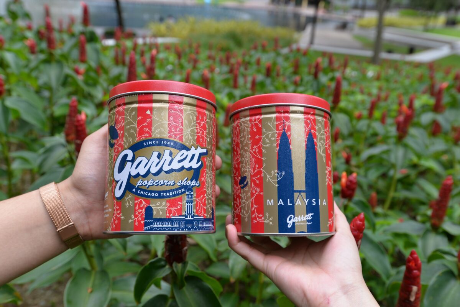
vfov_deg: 37.9
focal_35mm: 35
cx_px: 230
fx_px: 447
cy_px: 154
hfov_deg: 54.4
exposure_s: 1/200
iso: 200
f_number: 7.1
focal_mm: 35
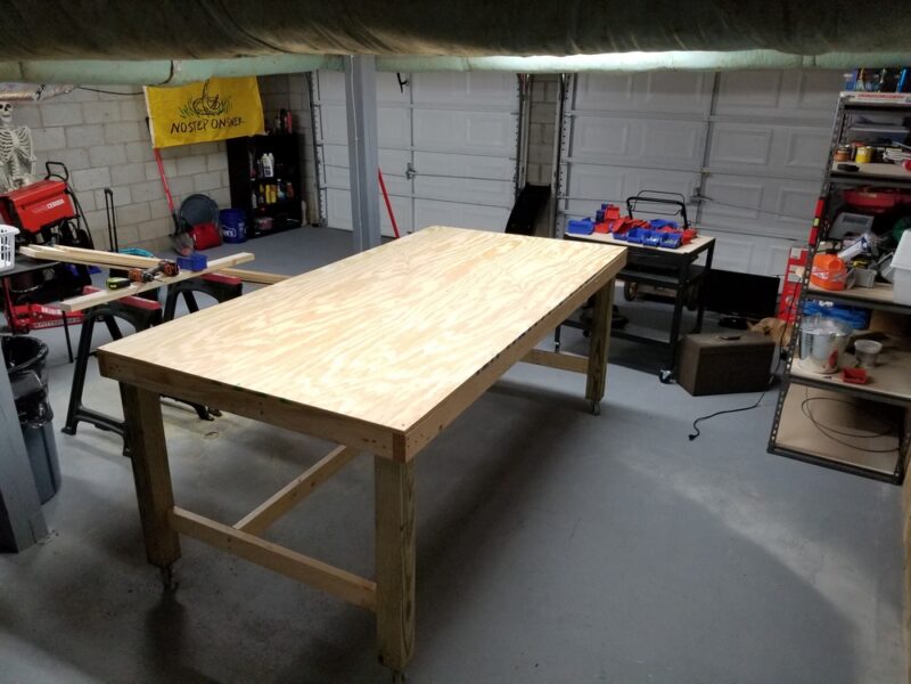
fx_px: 684
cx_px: 456
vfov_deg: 53.1
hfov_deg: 67.3
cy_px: 342
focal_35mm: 26
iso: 200
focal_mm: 4.25
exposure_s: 1/60
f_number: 1.7
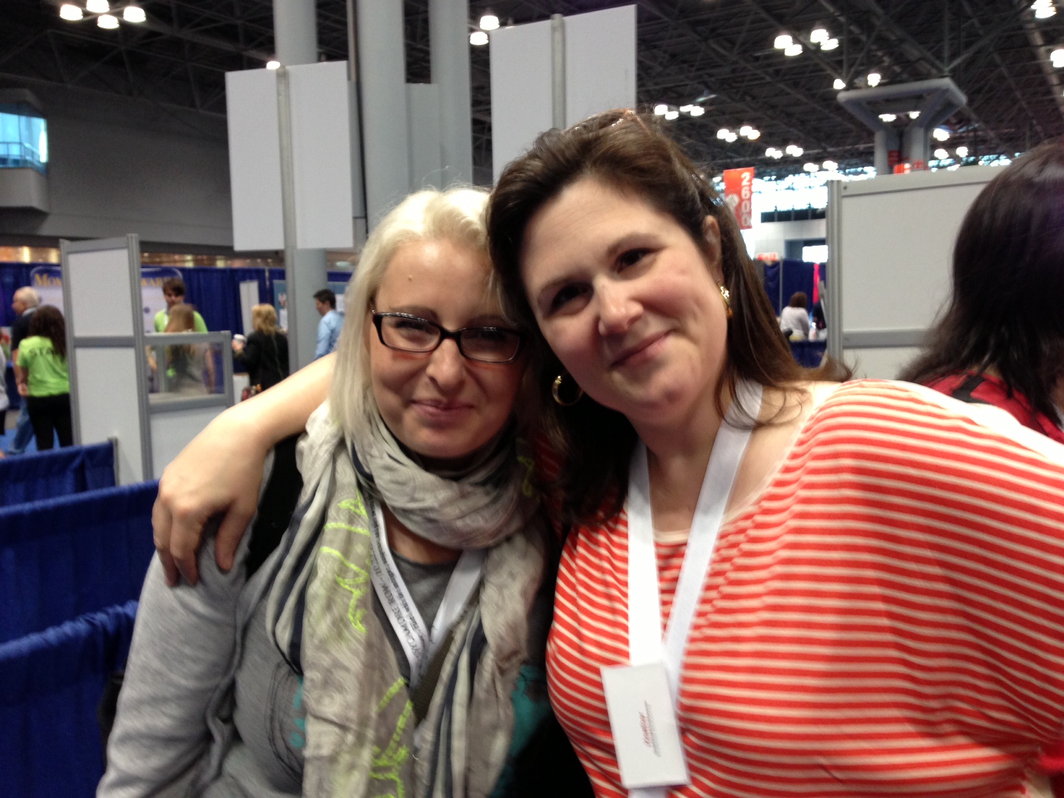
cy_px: 399
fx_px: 1014
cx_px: 532
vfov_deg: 42.9
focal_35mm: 33
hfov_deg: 55.4
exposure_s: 1/20
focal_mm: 4.13
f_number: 2.4
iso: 125
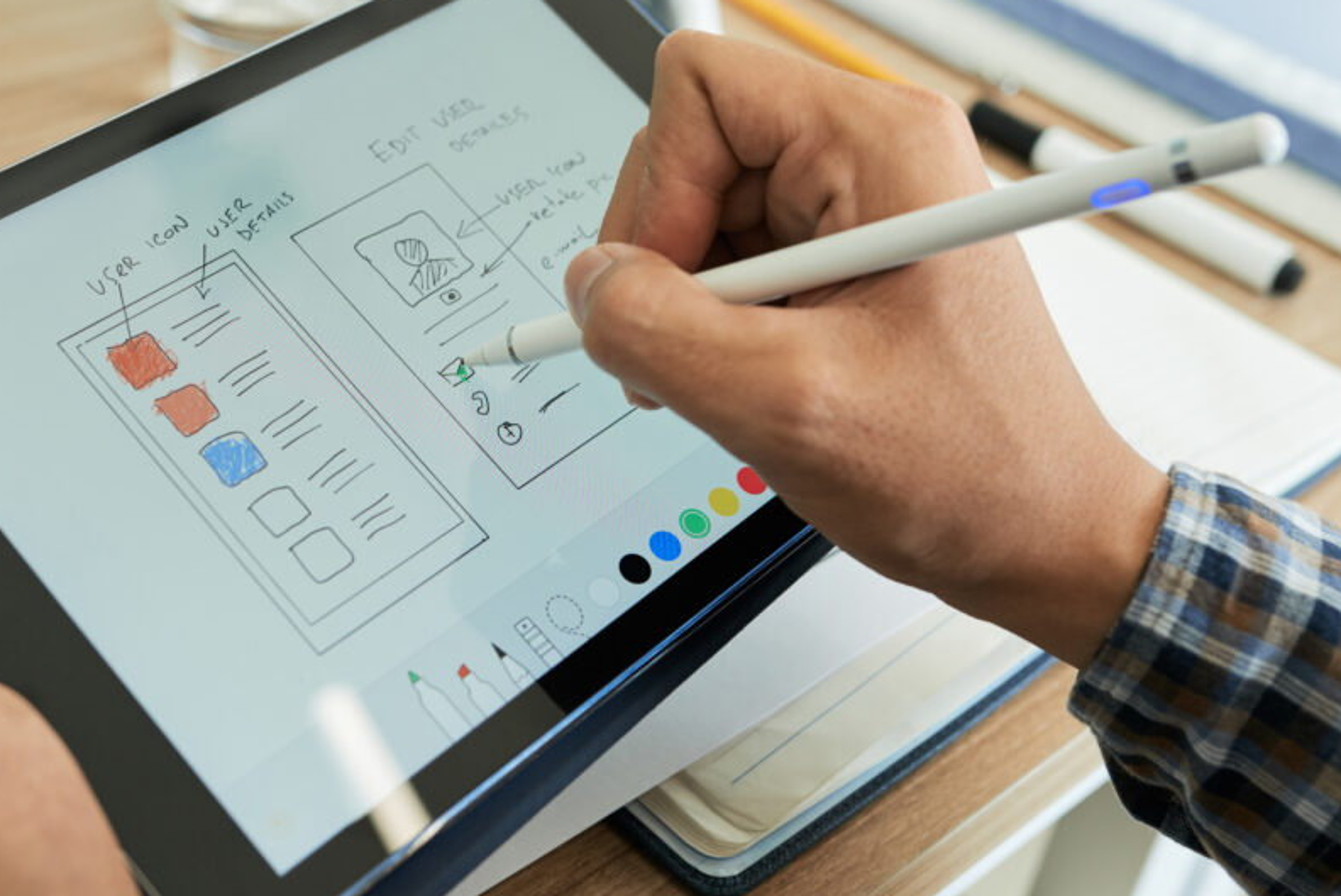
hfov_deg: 37.4
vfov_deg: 25.5
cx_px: 584
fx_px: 1975
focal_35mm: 53
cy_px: 329
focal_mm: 35
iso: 450
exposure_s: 1/250
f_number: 4
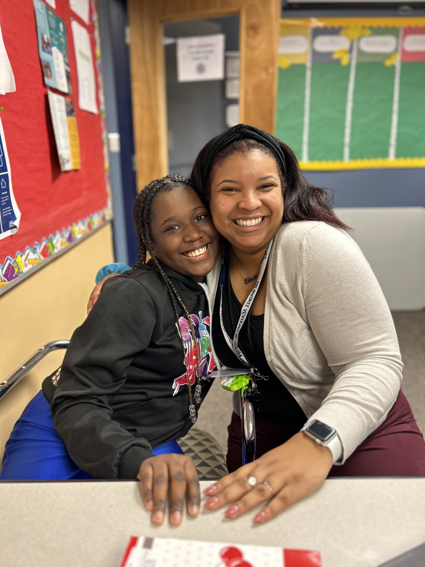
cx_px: 212
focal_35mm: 26
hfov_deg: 53.1
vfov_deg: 67.3
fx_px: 426
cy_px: 284
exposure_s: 1/60
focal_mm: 5.7
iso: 160
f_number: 1.5
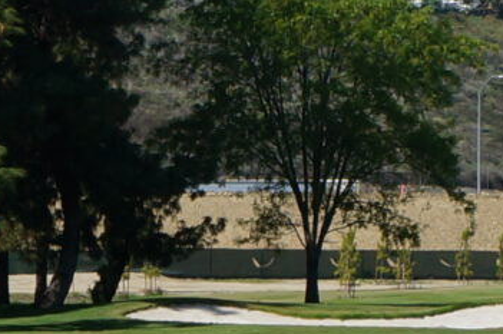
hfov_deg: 6.7
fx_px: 4270
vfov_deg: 4.5
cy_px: 300
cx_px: 557
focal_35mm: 306
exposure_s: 1/125
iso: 100
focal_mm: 28
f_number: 13
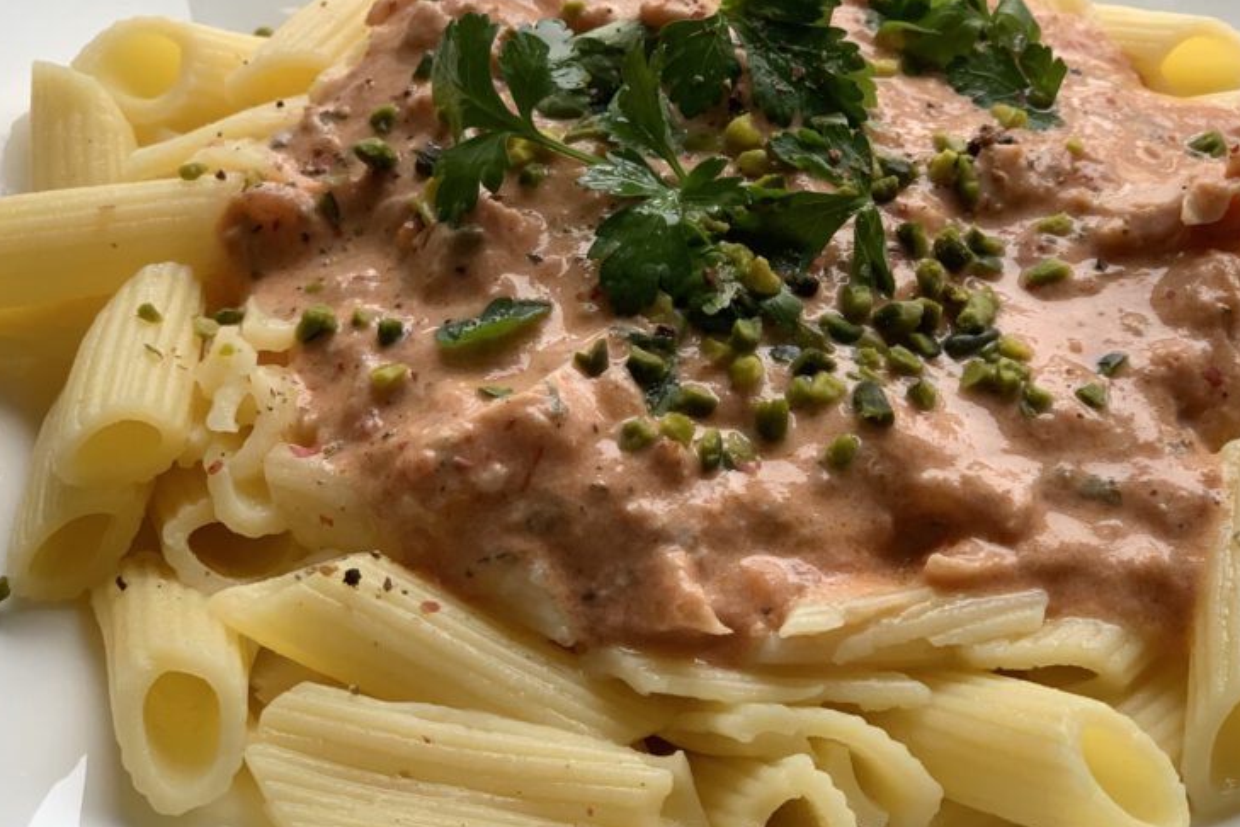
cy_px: 422
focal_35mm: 76
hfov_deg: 26.6
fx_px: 2618
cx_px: 742
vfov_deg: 17.9
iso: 125
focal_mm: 6
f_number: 2.4
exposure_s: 1/116
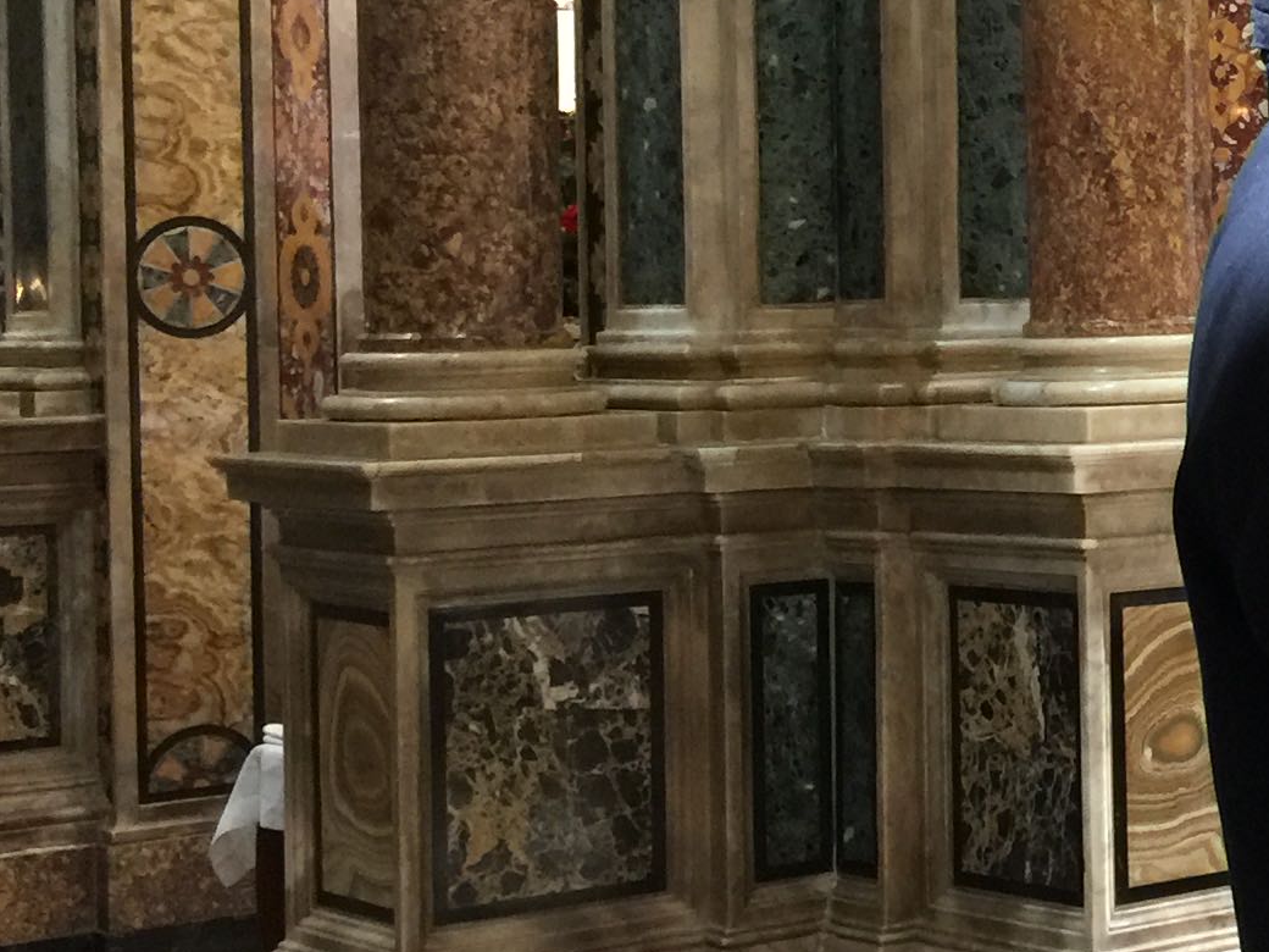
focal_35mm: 91
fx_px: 3336
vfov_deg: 16.2
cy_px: 293
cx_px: 1872
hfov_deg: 19.1
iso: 125
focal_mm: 4.15
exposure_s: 1/10
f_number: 2.2
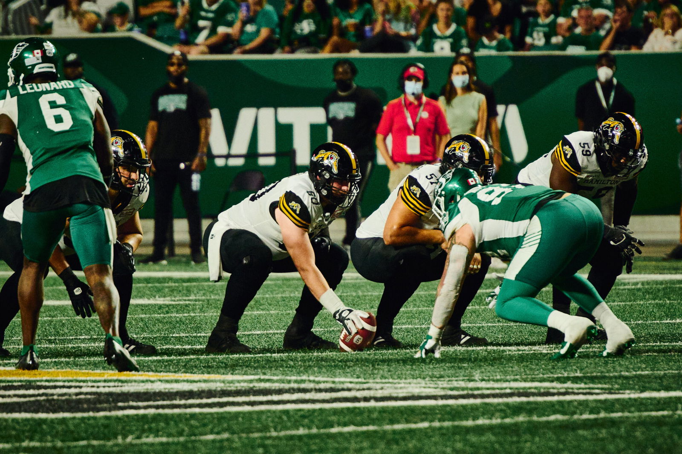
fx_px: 11364
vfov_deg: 2.3
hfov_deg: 3.4
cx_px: 341
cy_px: 227
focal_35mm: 600
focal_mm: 400
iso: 6400
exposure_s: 1/1000
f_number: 5.6
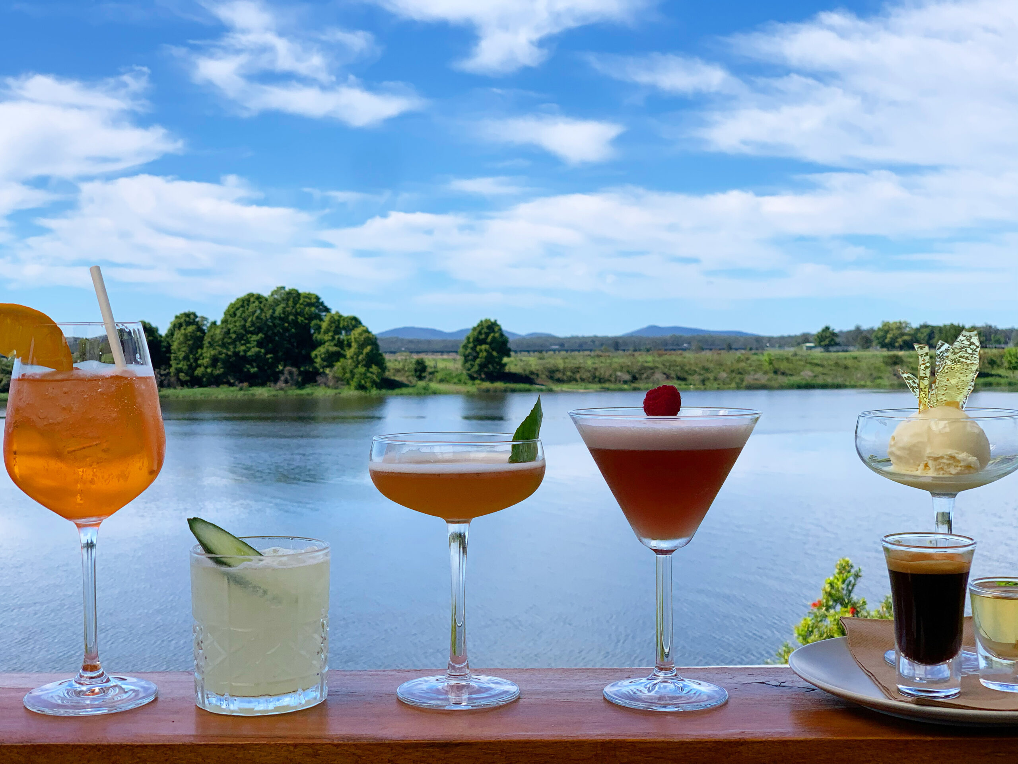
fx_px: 1529
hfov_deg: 36.8
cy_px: 382
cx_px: 509
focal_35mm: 52
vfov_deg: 28.0
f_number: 2.4
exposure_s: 1/1546
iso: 16
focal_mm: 6
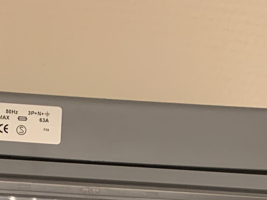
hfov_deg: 21.3
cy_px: 458
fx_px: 702
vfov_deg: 13.0
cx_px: 62
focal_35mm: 91
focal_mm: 4.25
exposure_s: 1/50
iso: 160
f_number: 1.8
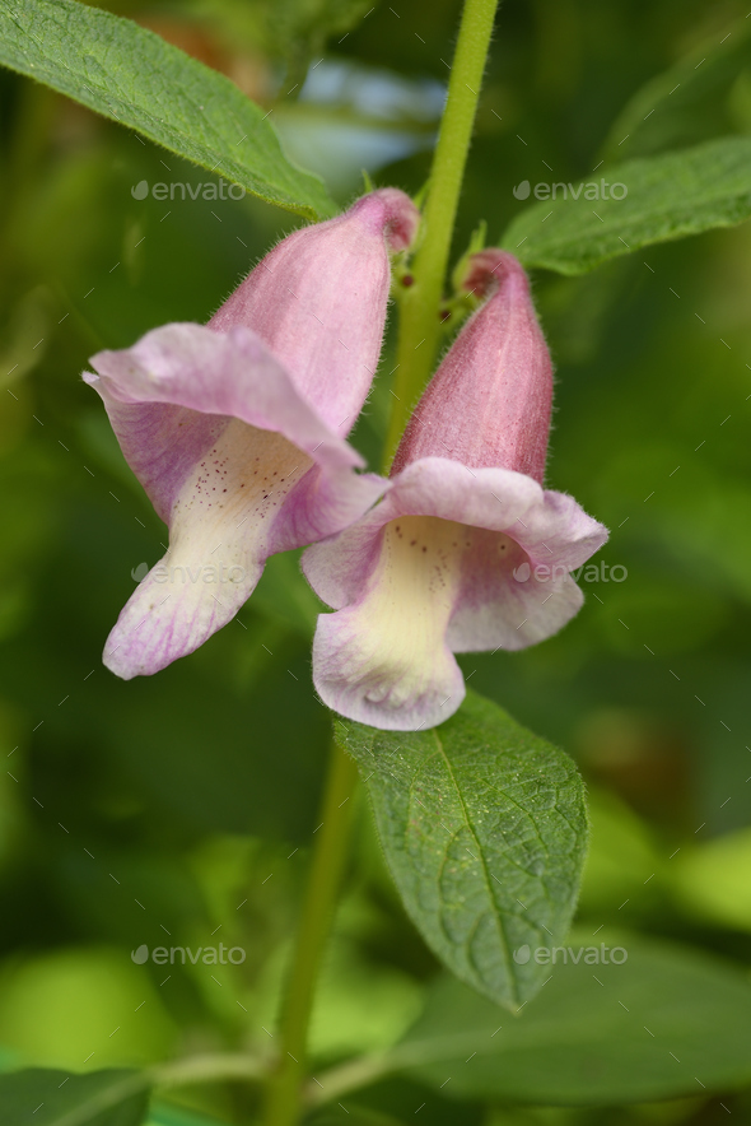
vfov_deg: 22.6
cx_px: 376
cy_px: 563
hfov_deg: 15.2
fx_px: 2814
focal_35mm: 90
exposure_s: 1/125
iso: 100
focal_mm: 90
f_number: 8
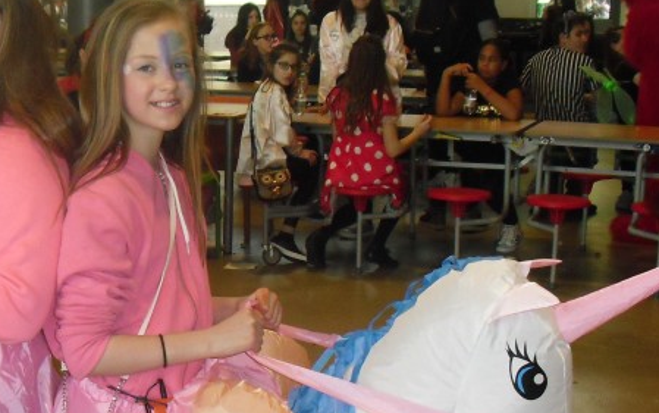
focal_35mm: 87
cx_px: 151
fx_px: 1563
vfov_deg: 15.0
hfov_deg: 23.5
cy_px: 288
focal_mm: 6.3
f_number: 3.1
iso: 200
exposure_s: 1/60
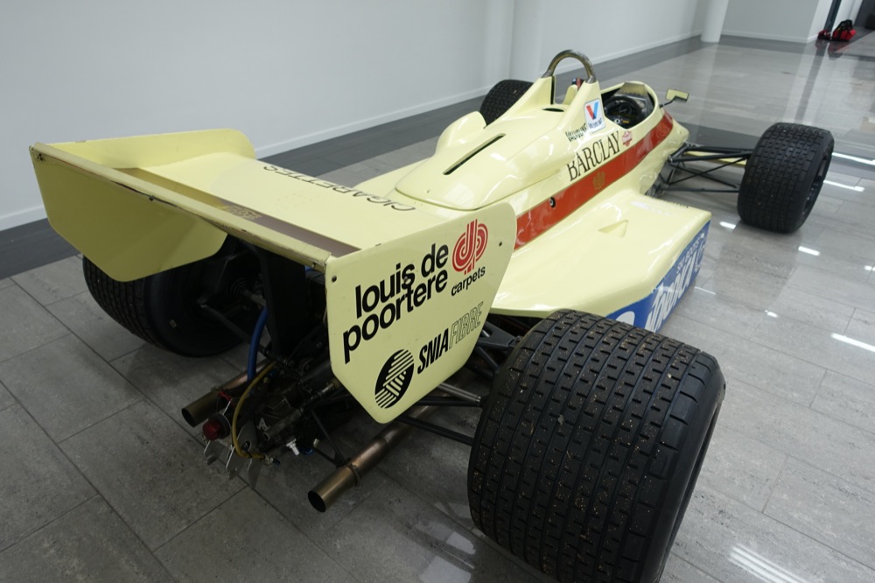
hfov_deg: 73.8
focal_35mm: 24
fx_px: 583
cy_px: 292
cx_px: 438
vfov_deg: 53.1
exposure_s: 1/60
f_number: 2.8
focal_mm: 8.8
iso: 125
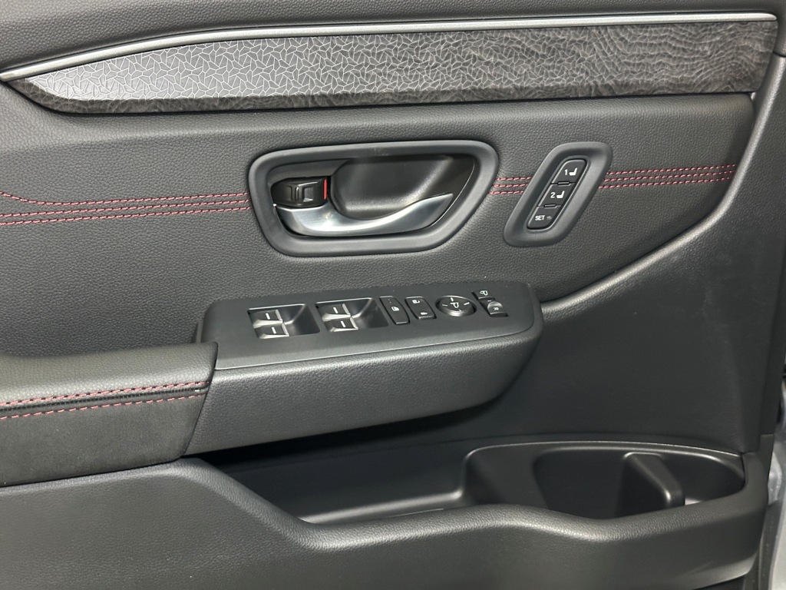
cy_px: 295
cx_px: 393
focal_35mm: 48
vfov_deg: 30.3
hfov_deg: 39.7
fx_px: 1090
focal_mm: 6.86
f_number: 1.78
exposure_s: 1/30
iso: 640
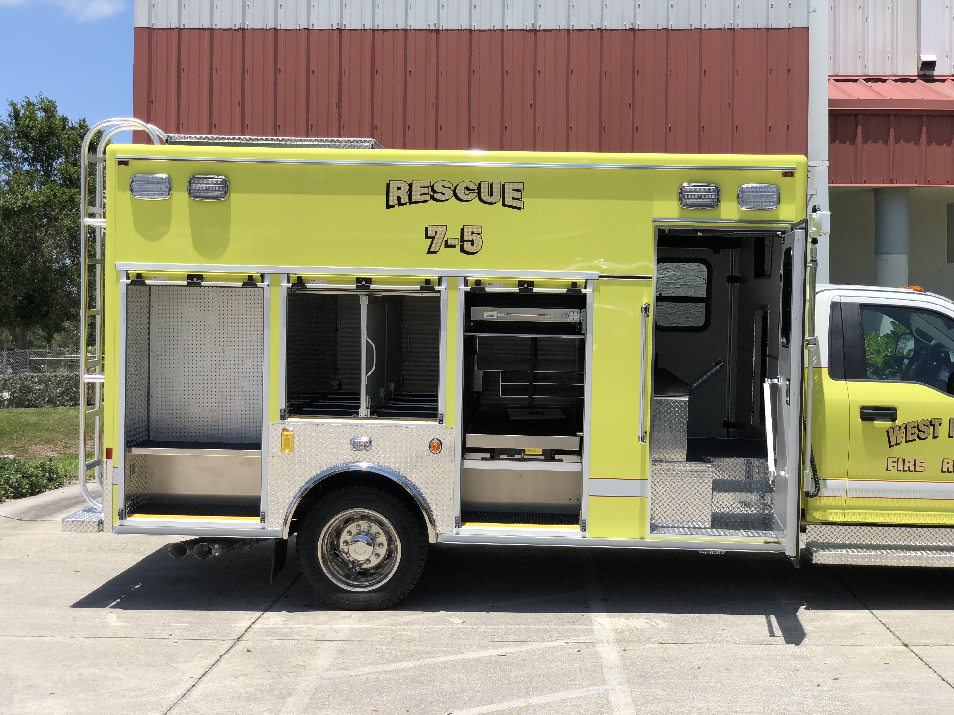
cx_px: 477
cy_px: 358
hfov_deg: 36.8
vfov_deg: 28.0
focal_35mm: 52
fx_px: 1433
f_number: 2.4
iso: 16
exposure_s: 1/1230
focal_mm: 6
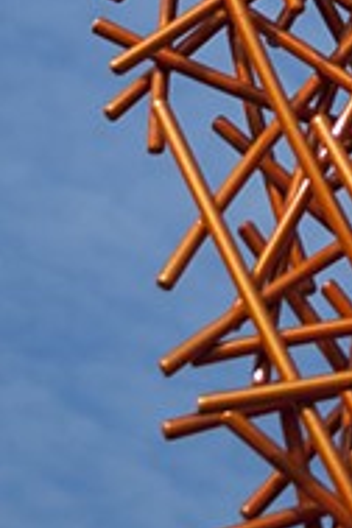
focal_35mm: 183
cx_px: 578
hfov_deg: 7.3
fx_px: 2684
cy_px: -556
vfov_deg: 10.3
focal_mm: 24
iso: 200
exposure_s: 1/2000
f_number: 4.2
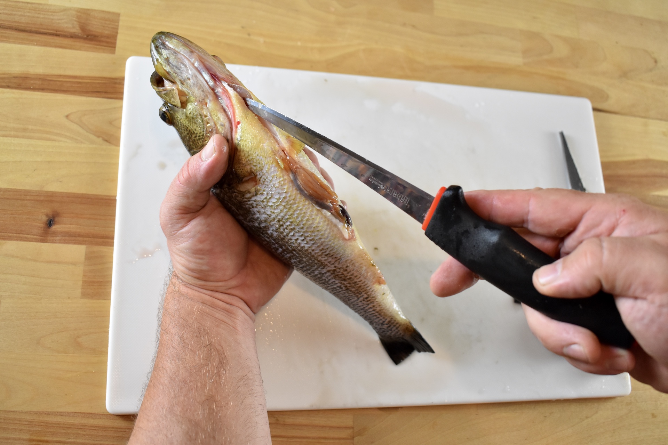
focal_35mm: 36
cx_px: 334
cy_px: 222
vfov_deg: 36.9
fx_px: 668
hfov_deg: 53.1
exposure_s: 1/125
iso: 1250
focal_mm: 24
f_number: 4
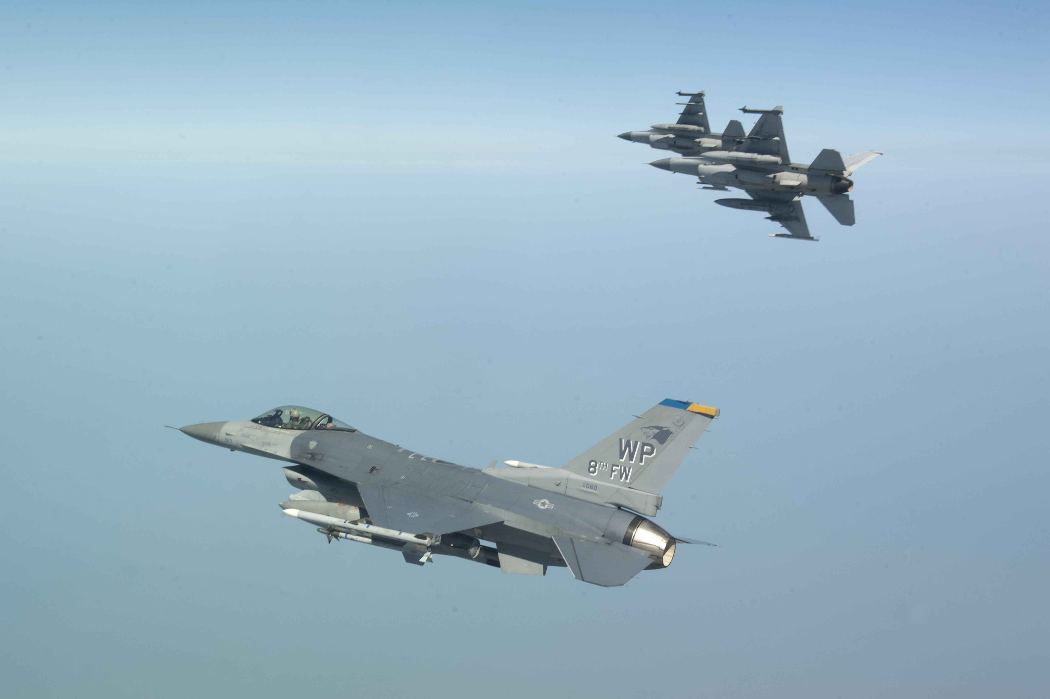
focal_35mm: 38
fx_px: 1108
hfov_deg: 50.7
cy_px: 350
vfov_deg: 35.0
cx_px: 525
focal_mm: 38
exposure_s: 1/200
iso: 320
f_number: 18
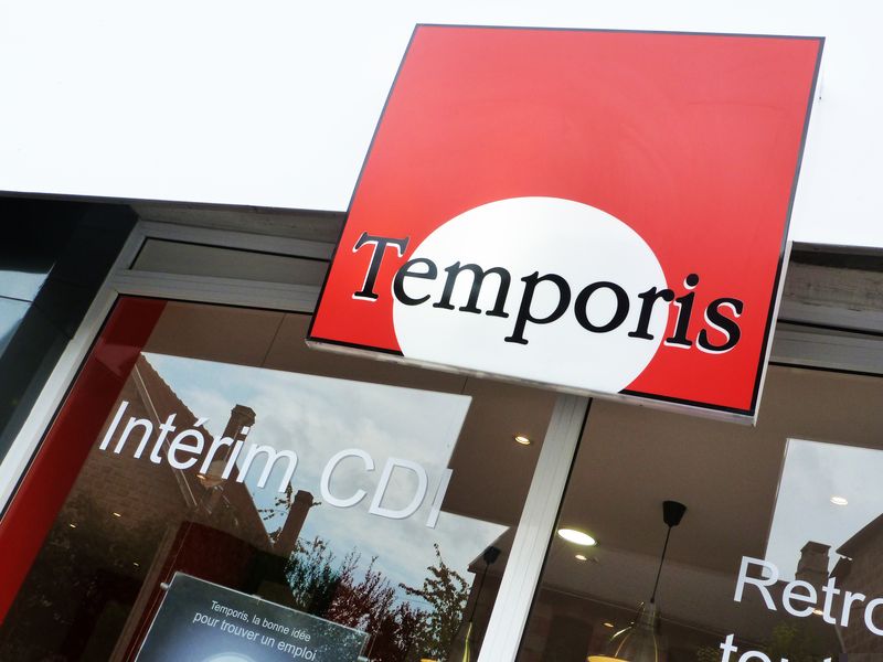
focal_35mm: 38
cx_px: 442
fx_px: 969
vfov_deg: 37.7
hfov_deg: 49.0
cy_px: 331
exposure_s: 1/160
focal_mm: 6.8
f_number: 3.8
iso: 160
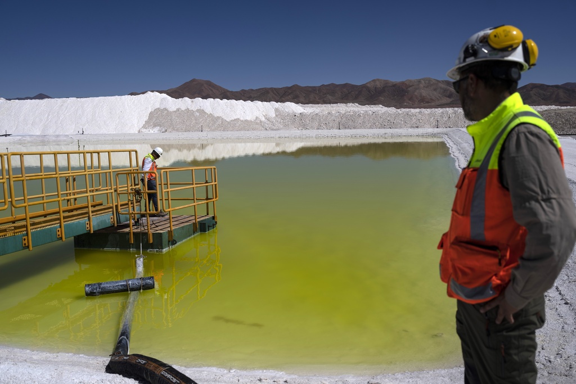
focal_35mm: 35
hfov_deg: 54.4
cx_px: 288
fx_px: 560
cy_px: 192
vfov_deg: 37.9
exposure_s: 1/3200
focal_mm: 35
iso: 50
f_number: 4.5
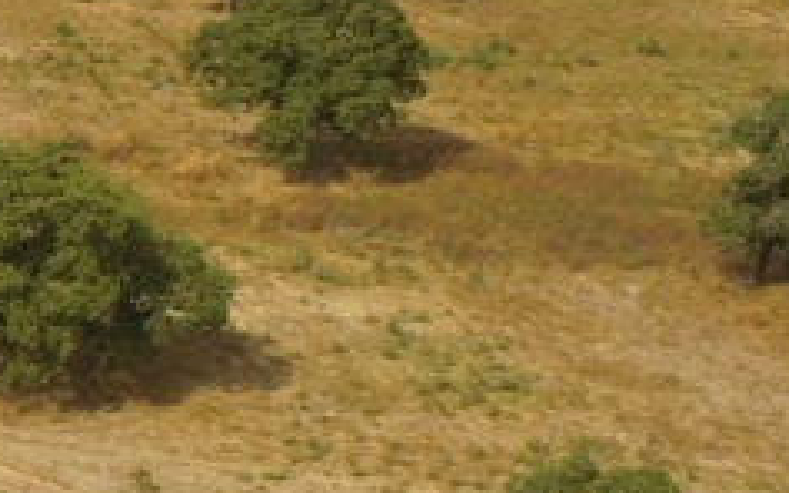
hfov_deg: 10.9
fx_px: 2881
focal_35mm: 134
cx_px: -1521
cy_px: 311
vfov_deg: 9.8
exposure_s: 1/1590
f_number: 2.8
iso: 100
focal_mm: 3.61
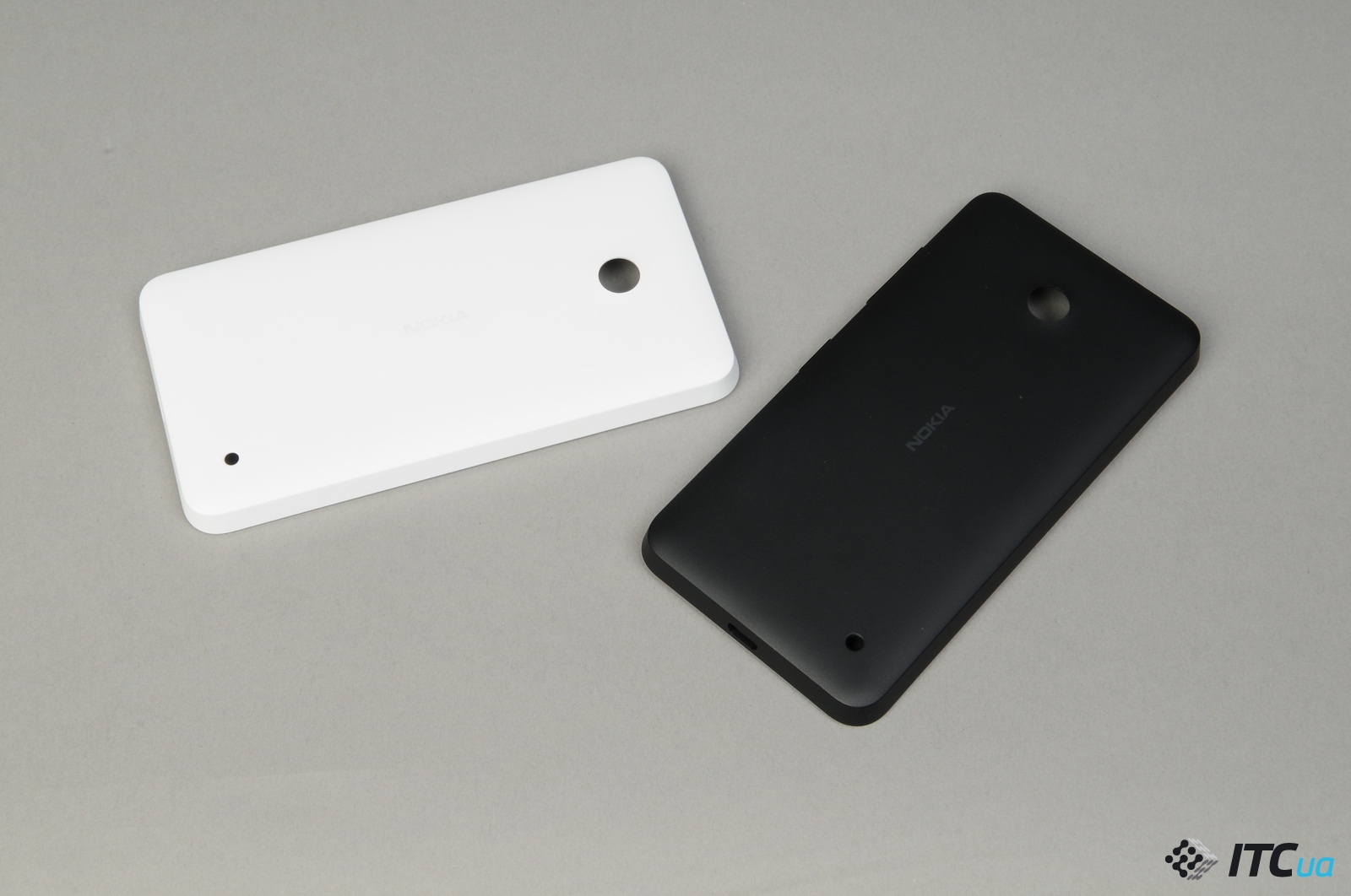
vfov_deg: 25.7
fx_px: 1967
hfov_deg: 37.9
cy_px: 448
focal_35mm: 52
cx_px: 676
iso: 200
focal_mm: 35
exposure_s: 1/100
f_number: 18
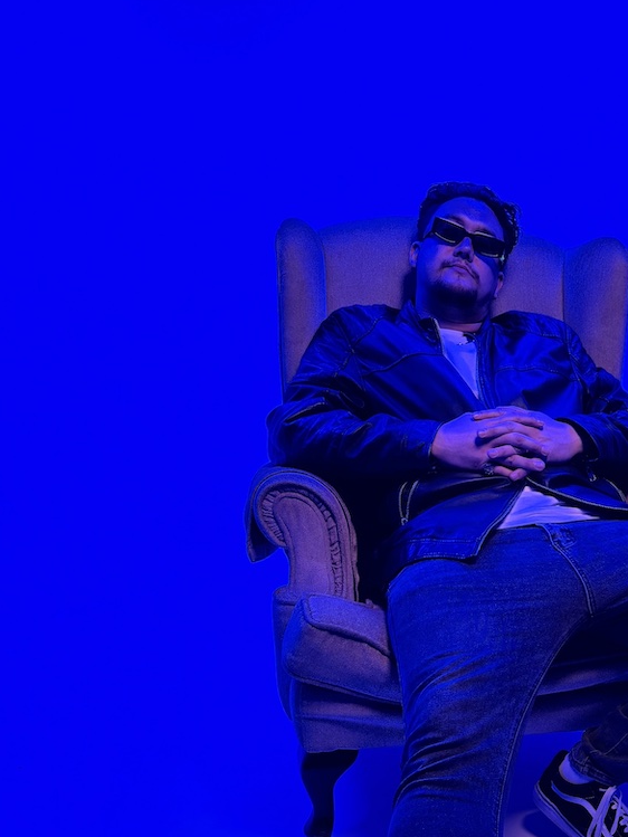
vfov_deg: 43.9
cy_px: 649
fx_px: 991
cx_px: 498
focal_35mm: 41
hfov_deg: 34.1
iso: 320
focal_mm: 6.86
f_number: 1.78
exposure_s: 1/60
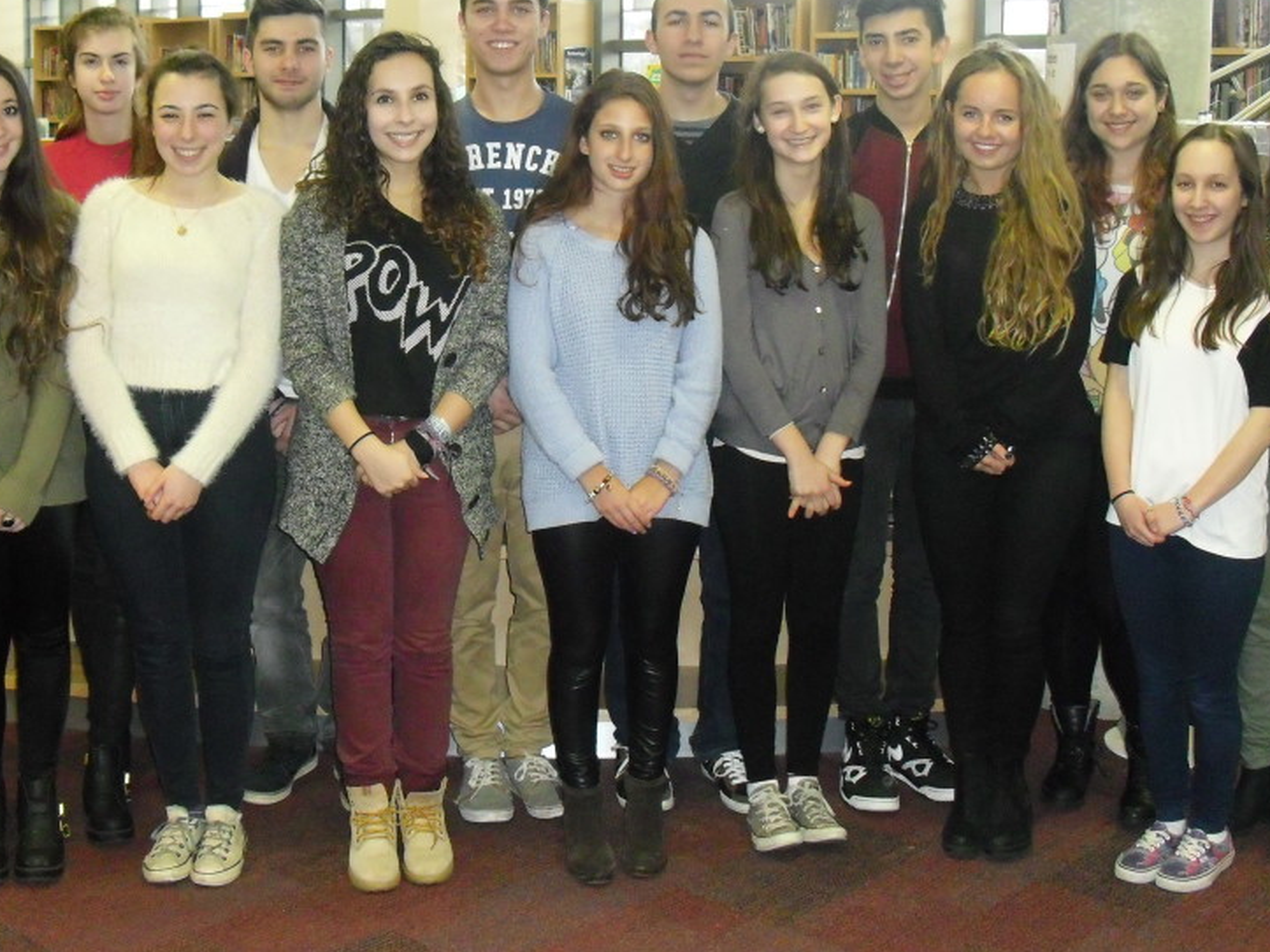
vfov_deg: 28.4
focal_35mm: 51
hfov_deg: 37.4
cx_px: 536
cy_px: 311
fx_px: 1871
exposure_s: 1/60
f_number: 3.1
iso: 400
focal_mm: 6.3
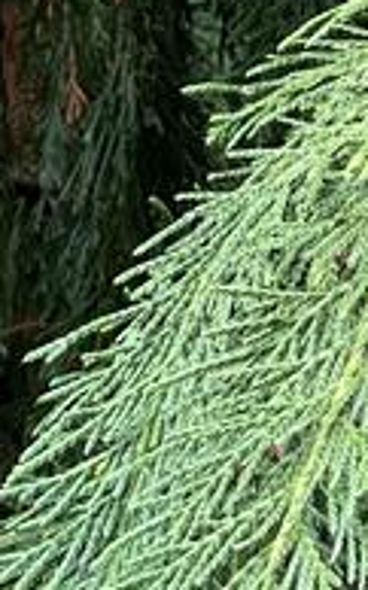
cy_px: 943
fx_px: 4564
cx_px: 742
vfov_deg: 7.3
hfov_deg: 4.5
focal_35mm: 284
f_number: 2
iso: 125
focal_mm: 6
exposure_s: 1/121
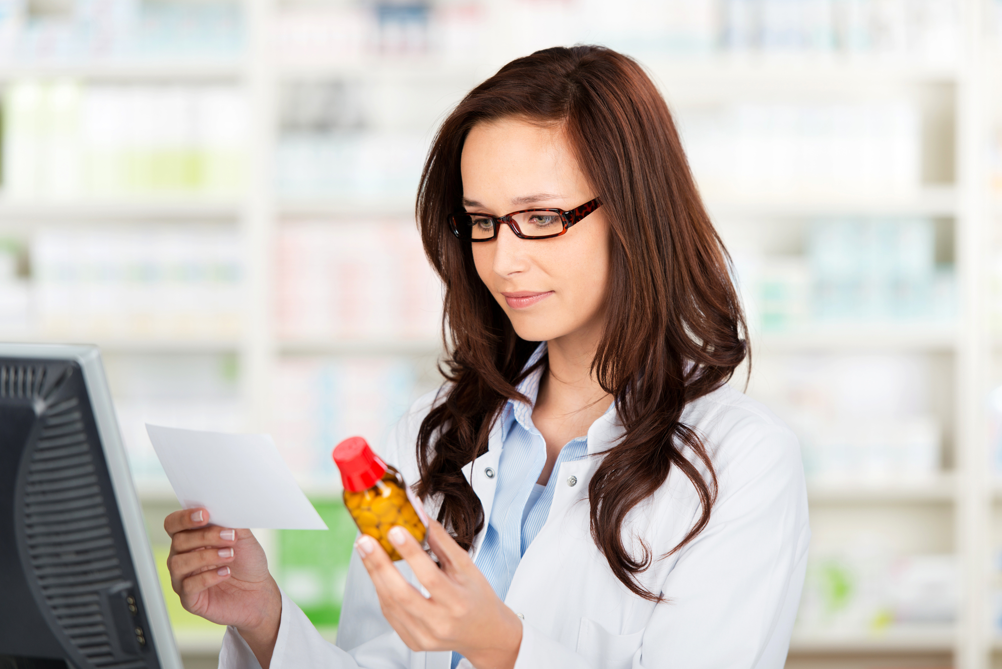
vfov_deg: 8.5
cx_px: 498
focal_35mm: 161
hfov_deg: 12.8
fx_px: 4482
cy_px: 336
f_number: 3.2
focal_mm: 160
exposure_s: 1/200
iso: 100
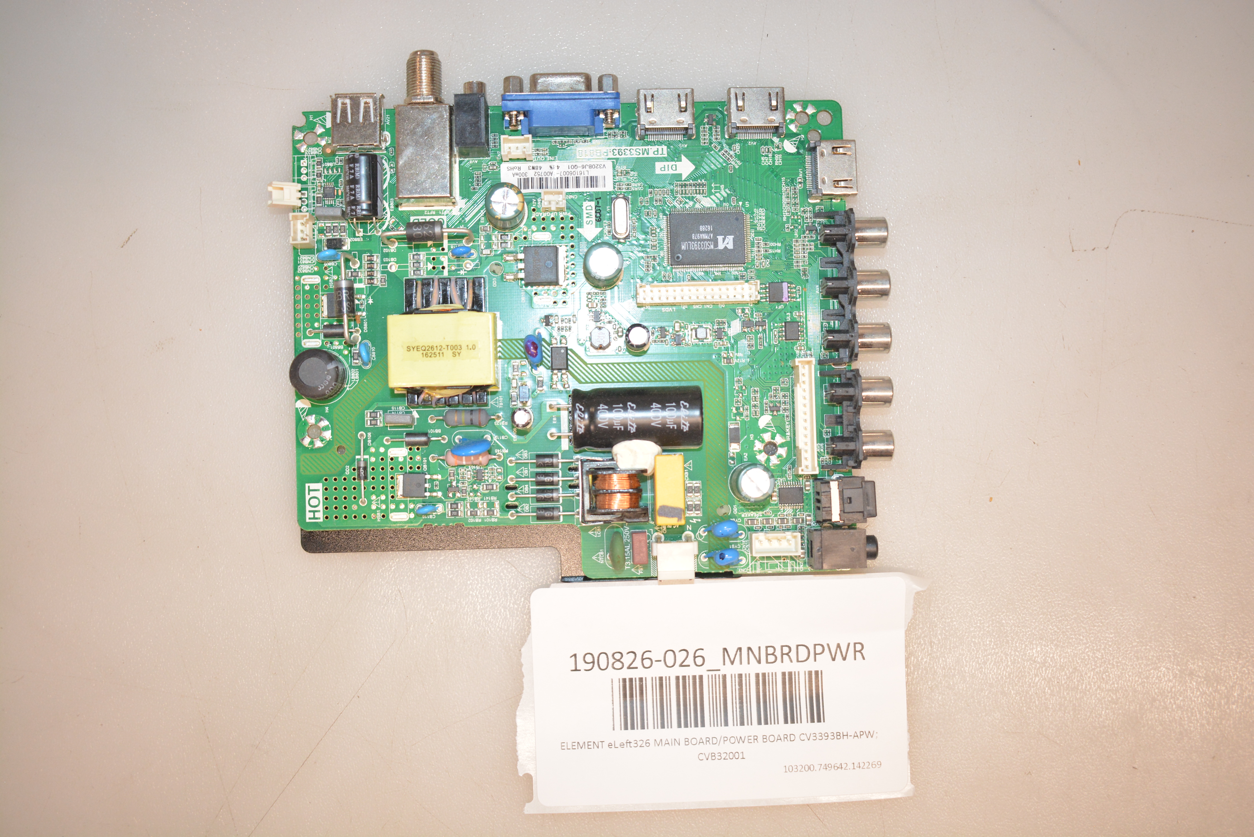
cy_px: 418
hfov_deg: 51.3
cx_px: 627
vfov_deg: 35.5
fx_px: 1307
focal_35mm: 38
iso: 1000
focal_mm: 25
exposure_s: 1/200
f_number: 4
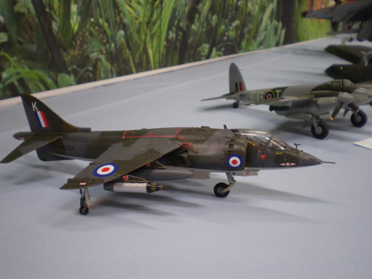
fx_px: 451
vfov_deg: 34.3
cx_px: 186
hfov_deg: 44.8
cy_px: 140
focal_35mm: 42
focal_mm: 7.4
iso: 125
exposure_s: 1/15
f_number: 3.5
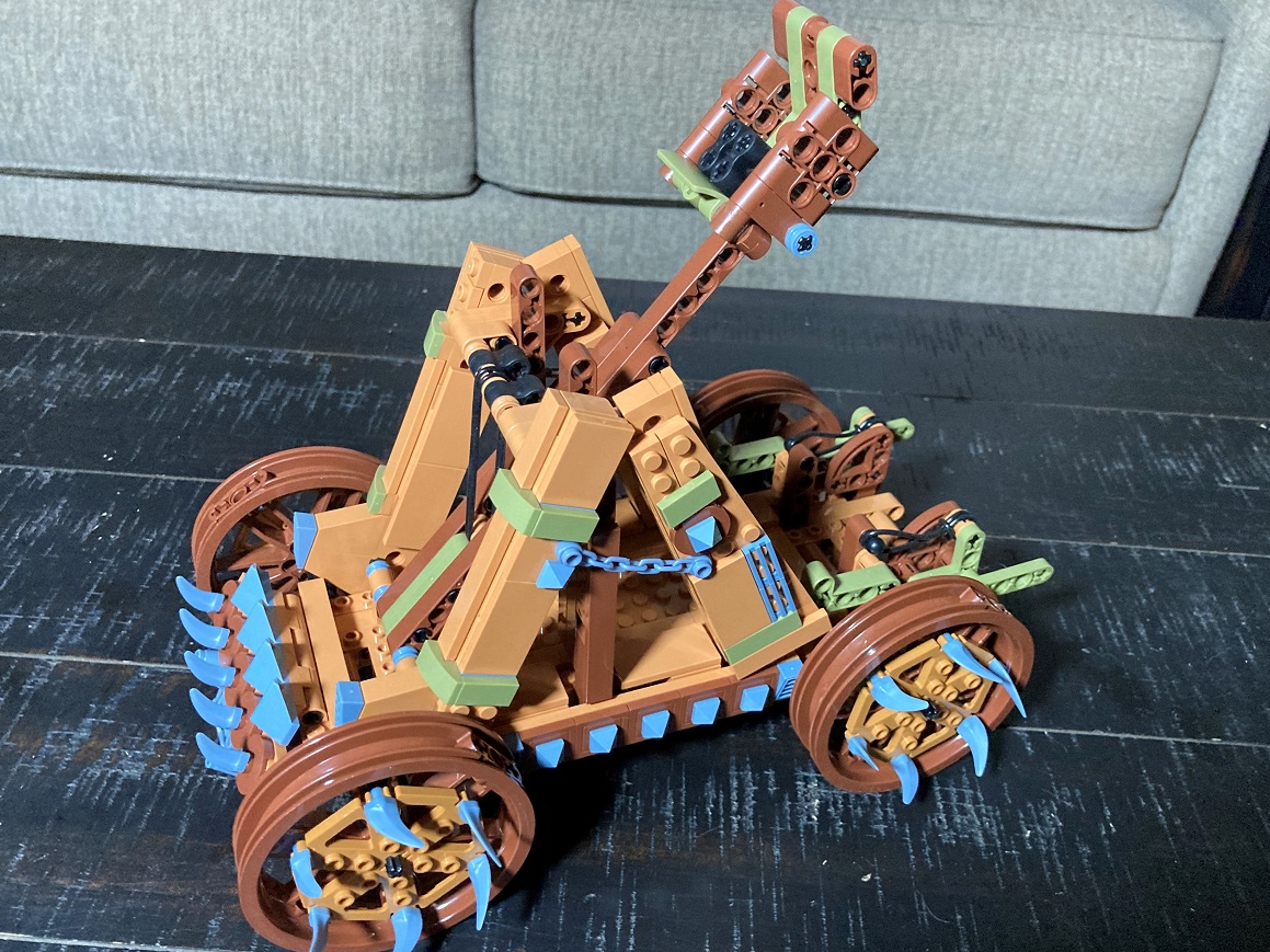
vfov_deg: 48.2
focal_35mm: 29
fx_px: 1064
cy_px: 490
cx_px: 629
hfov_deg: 61.7
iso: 400
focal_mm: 3.99
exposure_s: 1/40
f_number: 1.8
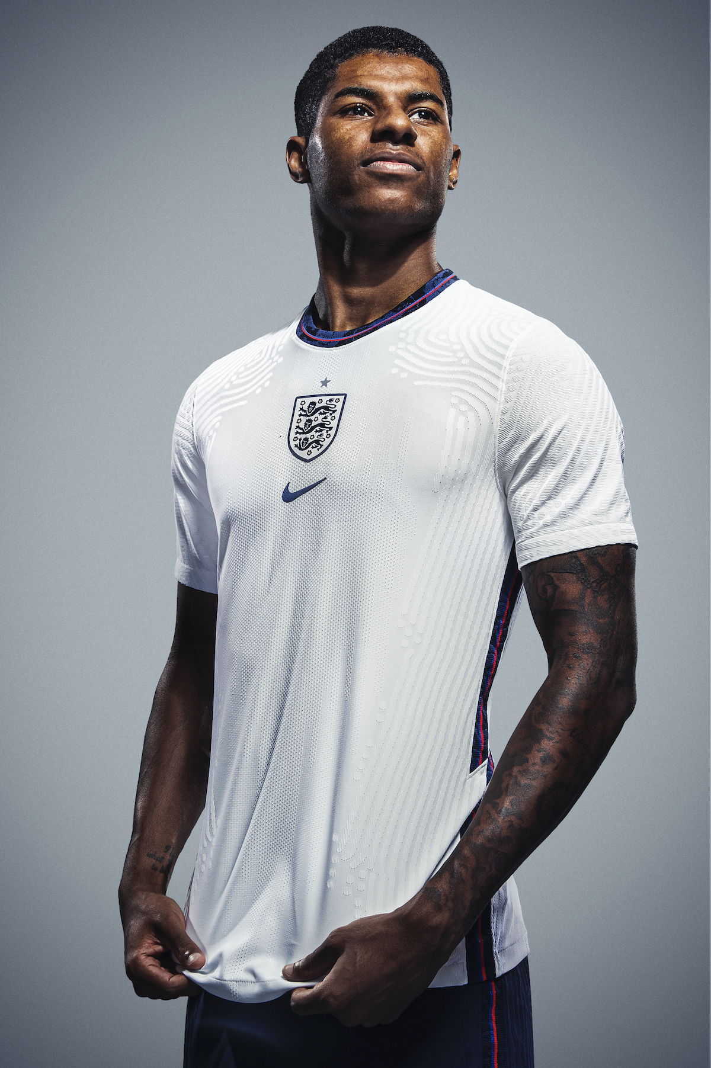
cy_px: 534
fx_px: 1631
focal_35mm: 55
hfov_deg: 24.6
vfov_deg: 36.3
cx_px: 356
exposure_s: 1/200
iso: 200
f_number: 10
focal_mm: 55
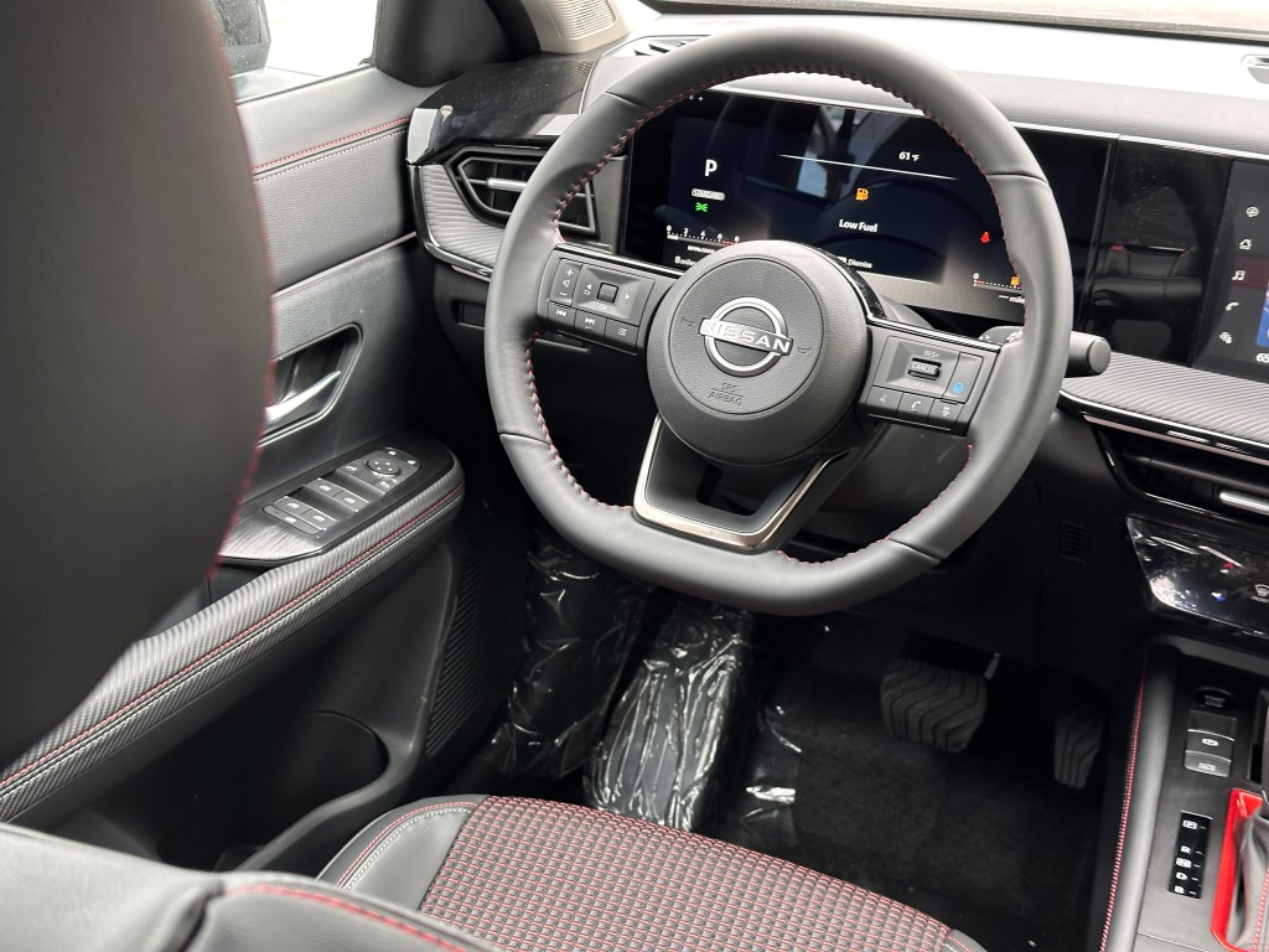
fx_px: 1760
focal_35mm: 48
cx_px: 634
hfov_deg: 39.7
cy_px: 476
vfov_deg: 30.3
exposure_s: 1/60
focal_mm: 6.86
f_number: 1.78
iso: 125
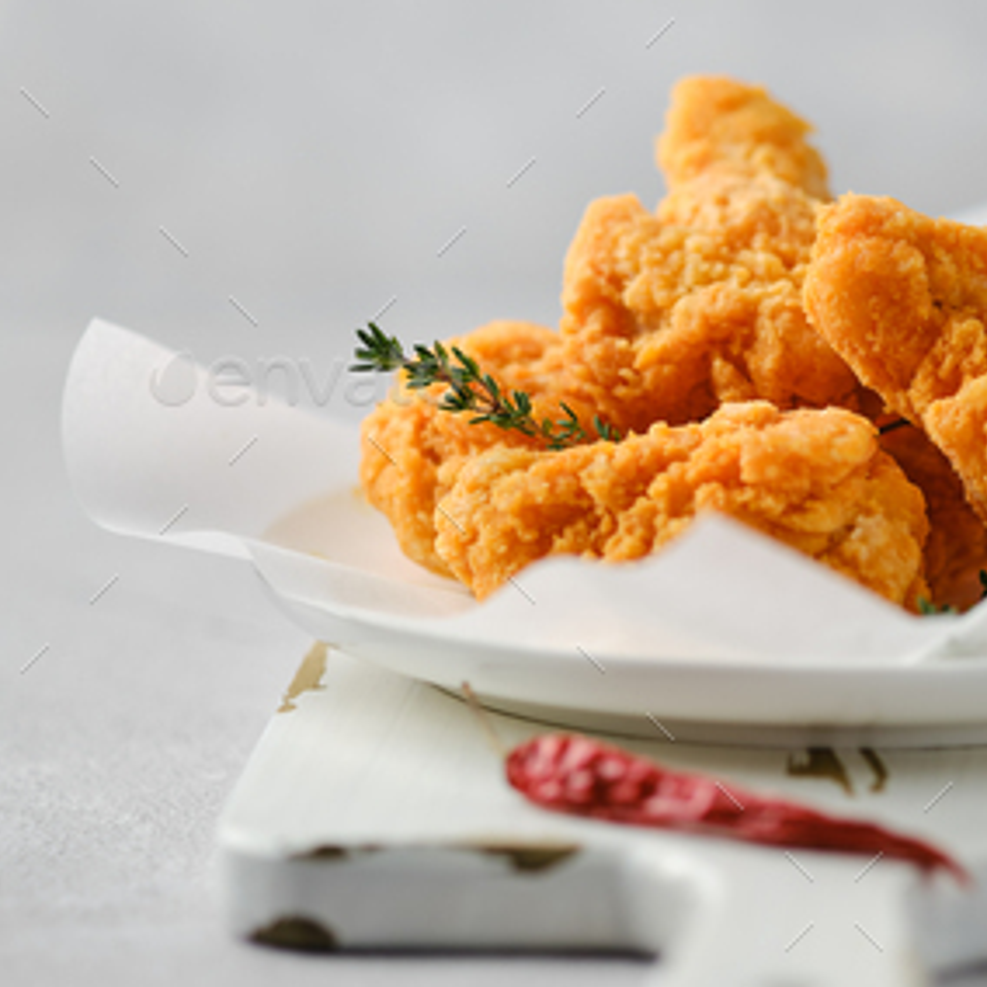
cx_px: 817
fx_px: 7678
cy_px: 540
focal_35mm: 238
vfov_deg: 7.4
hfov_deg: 7.3
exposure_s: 1/200
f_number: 2
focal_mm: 90
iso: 160
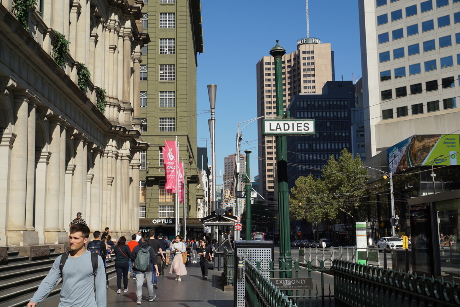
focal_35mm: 44
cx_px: 230
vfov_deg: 30.9
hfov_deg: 44.9
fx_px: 556
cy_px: 154
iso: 100
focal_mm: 29
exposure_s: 1/320
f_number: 8
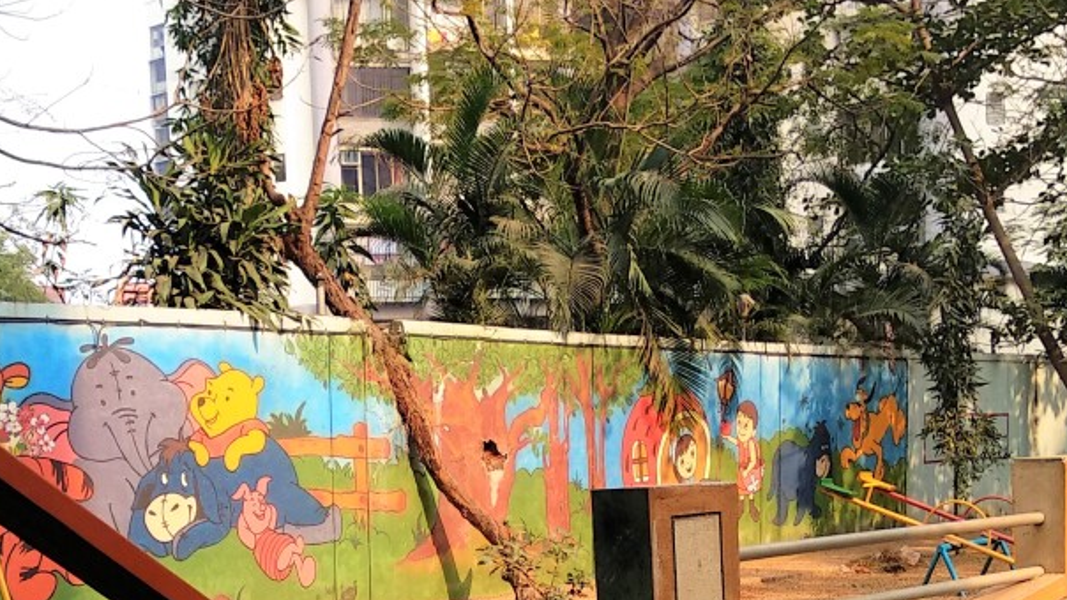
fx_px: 1273
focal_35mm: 45
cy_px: 424
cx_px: 302
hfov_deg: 44.3
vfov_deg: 26.3
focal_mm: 3.81
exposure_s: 1/226
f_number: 2.2
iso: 125
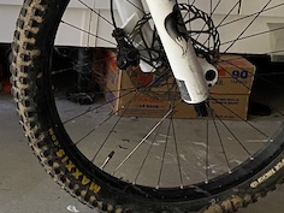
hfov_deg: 19.5
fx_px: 722
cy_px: -71
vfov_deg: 15.9
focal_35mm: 88
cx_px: -136
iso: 125
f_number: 1.8
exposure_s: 1/78
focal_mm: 4.25
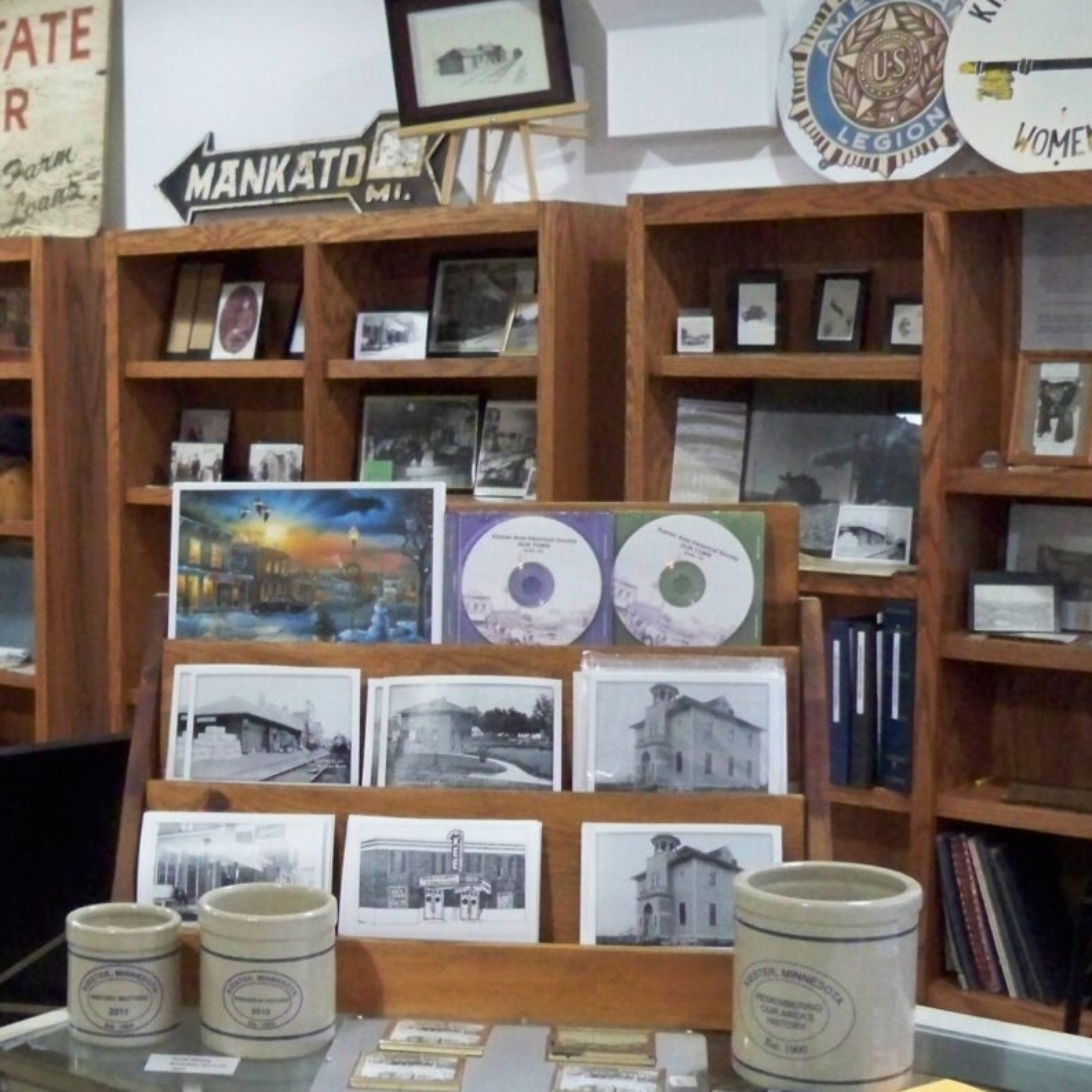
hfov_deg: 27.2
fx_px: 2141
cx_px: 40
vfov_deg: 28.6
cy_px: 586
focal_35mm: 60
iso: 1000
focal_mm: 6.3
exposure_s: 1/30
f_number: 3.1
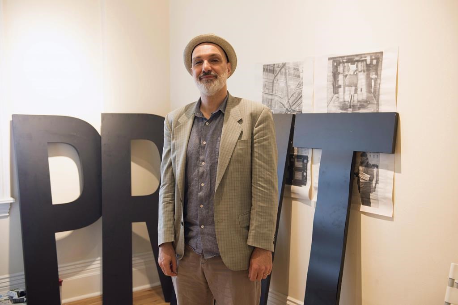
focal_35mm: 38
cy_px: 152
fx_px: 483
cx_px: 229
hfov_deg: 50.7
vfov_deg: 35.1
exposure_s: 1/30
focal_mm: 38
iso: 800
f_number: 3.5
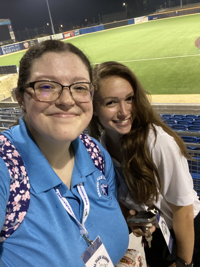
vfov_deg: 60.0
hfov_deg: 46.8
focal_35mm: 30
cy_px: 134
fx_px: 231
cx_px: 100
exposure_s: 1/30
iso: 400
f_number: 2.2
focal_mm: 2.71
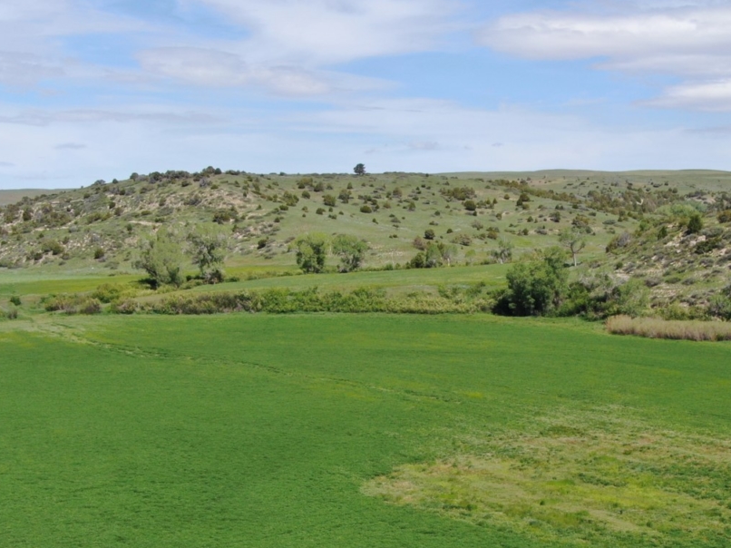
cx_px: 509
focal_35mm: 61
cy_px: 441
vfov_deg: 23.6
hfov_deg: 31.3
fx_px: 1288
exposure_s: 1/1000
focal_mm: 5.45
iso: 100
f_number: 3.1
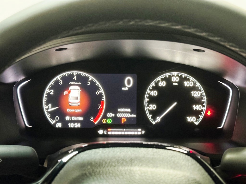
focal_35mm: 48
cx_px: 123
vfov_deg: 30.3
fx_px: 341
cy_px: 92
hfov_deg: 39.7
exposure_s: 1/30
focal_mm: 6.86
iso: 640
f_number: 1.78
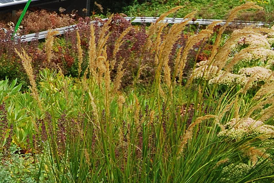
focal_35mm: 158
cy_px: -89
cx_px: -165
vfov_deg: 8.5
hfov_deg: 12.2
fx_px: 1204
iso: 100
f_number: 8
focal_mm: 26
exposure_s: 1/200
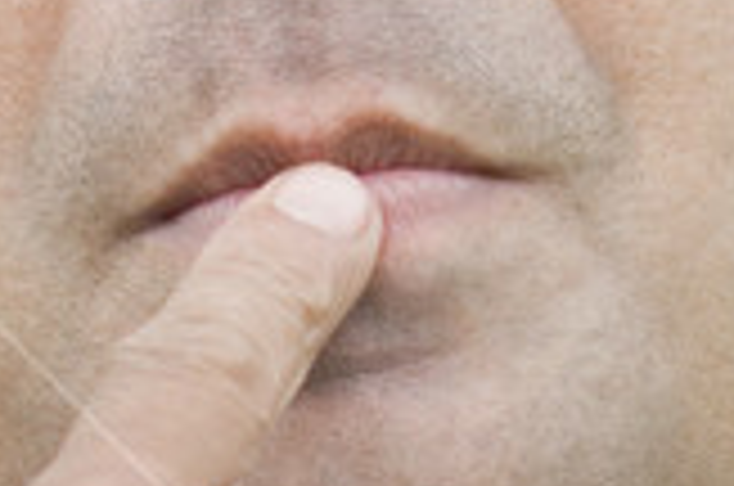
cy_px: -225
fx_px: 23953
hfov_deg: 1.8
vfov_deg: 1.2
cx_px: -554
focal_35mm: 1177
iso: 400
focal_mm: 125
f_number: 4
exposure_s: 1/400
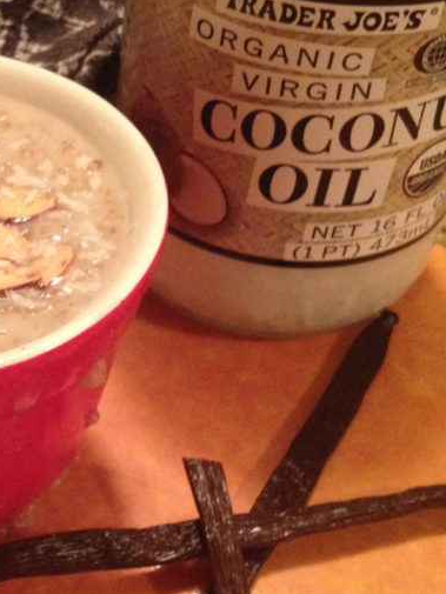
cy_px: 374
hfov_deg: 20.2
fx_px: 1219
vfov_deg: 27.3
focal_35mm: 71
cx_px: 13
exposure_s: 1/15
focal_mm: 4.28
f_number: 2.4
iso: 400
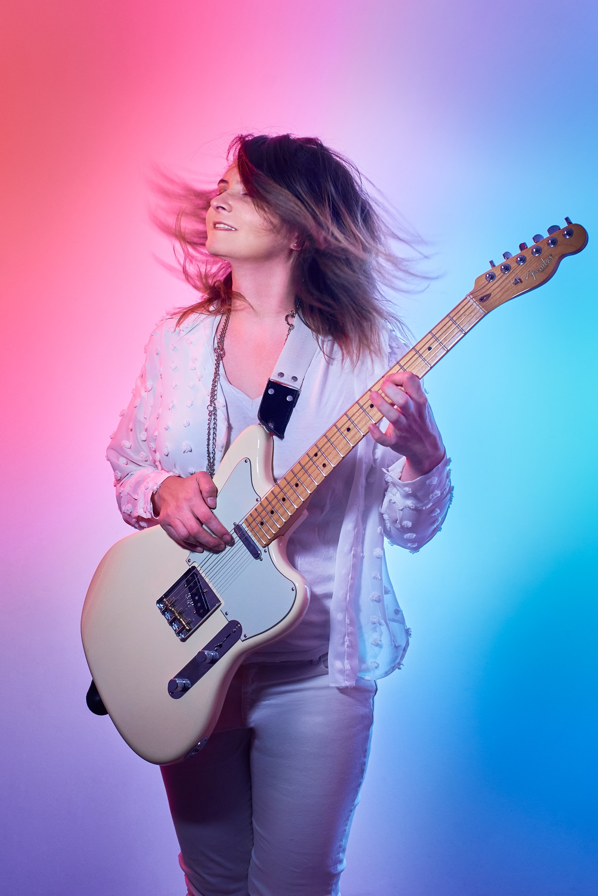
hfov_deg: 27.0
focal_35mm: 50
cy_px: 448
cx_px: 299
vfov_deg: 39.6
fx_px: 1244
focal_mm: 50
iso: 1250
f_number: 4
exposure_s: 1/125
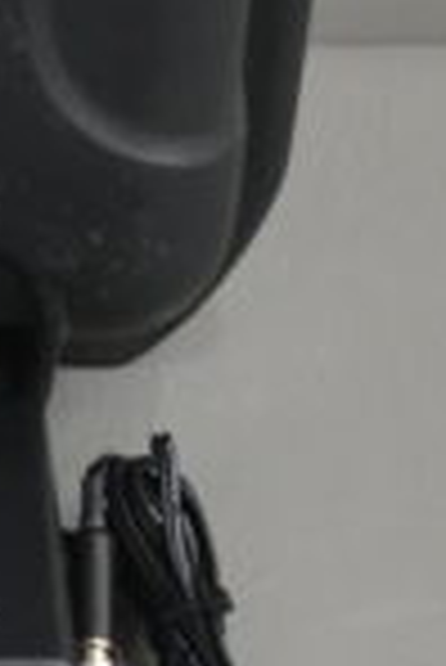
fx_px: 5135
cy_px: 562
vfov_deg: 7.4
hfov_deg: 4.8
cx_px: -694
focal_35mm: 277
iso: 1000
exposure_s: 1/80
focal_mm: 40
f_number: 7.1
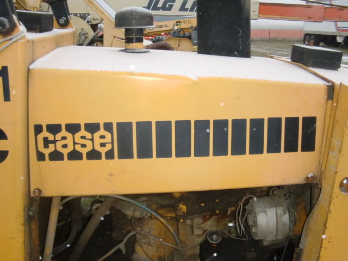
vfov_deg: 37.7
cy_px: 130
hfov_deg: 49.0
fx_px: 382
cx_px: 174
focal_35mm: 38
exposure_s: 1/60
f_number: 3.9
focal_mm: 6.66
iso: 250
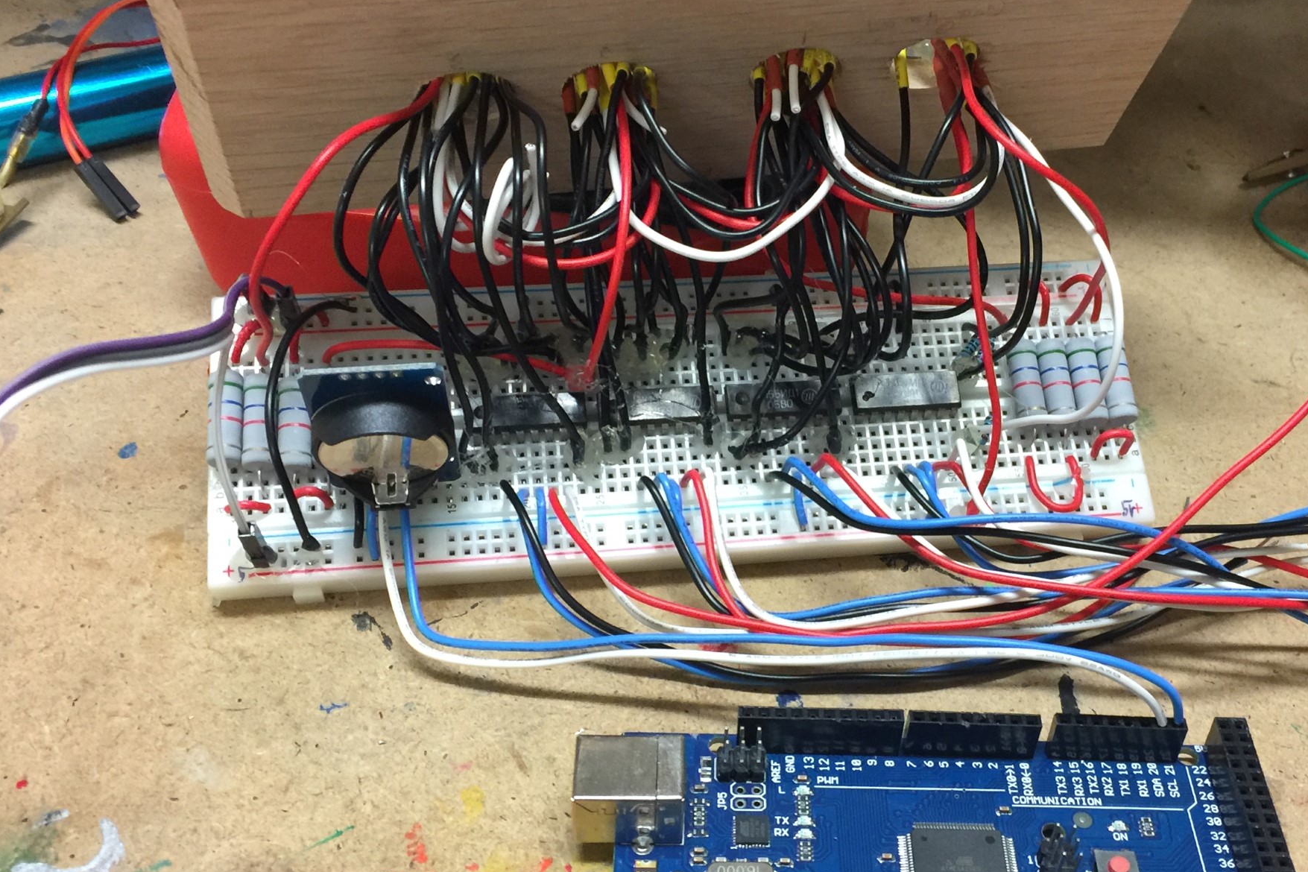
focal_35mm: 44
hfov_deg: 44.2
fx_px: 1599
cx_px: 797
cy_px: 470
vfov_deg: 30.5
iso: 100
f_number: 2.2
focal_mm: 4.15
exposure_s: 1/15
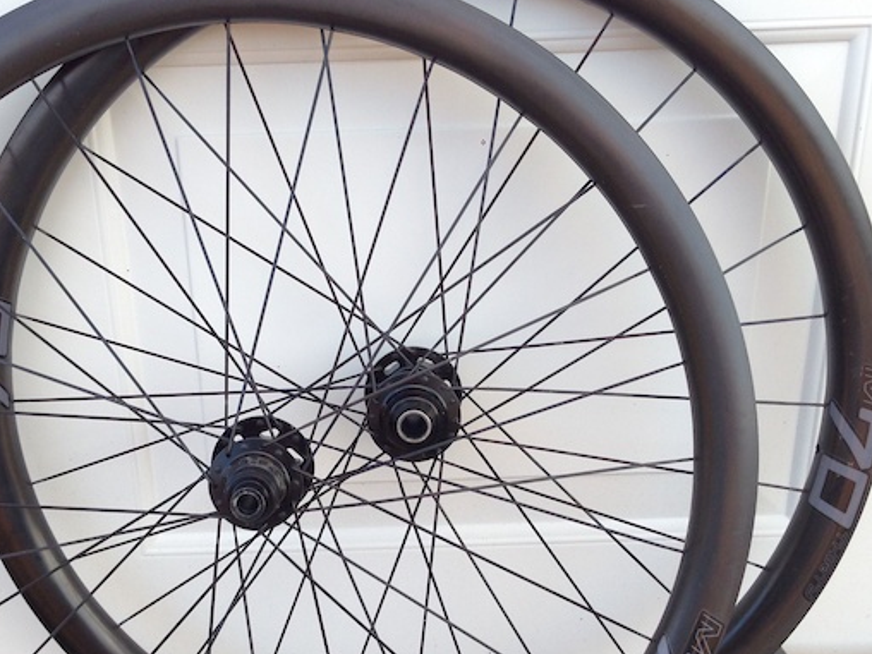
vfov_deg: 27.9
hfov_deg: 36.7
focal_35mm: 52
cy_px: 433
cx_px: 355
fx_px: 1310
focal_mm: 4.12
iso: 50
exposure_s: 1/132
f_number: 2.4
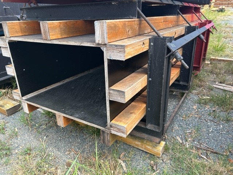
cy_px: 88
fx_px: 175
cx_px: 116
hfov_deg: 67.3
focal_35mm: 26
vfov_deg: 53.1
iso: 50
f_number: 1.5
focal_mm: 5.7
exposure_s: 1/387
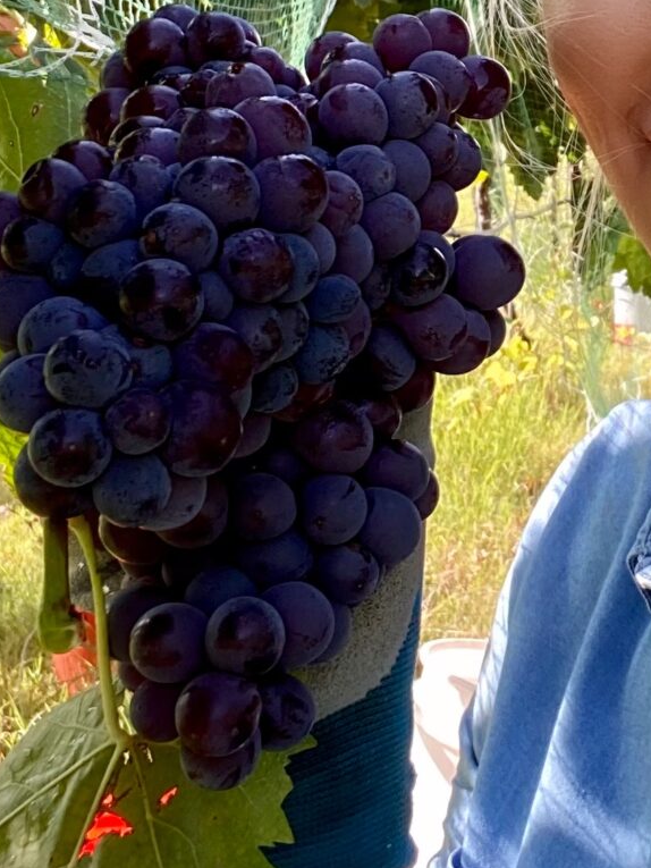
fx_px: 2056
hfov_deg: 17.5
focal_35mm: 82
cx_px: 663
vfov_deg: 23.5
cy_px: 170
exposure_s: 1/122
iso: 32
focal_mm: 2.71
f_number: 2.2
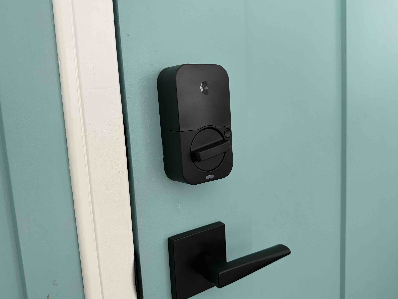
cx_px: 202
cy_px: 148
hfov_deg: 67.3
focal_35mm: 26
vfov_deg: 53.1
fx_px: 299
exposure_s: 1/60
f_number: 1.78
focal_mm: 6.86
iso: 500
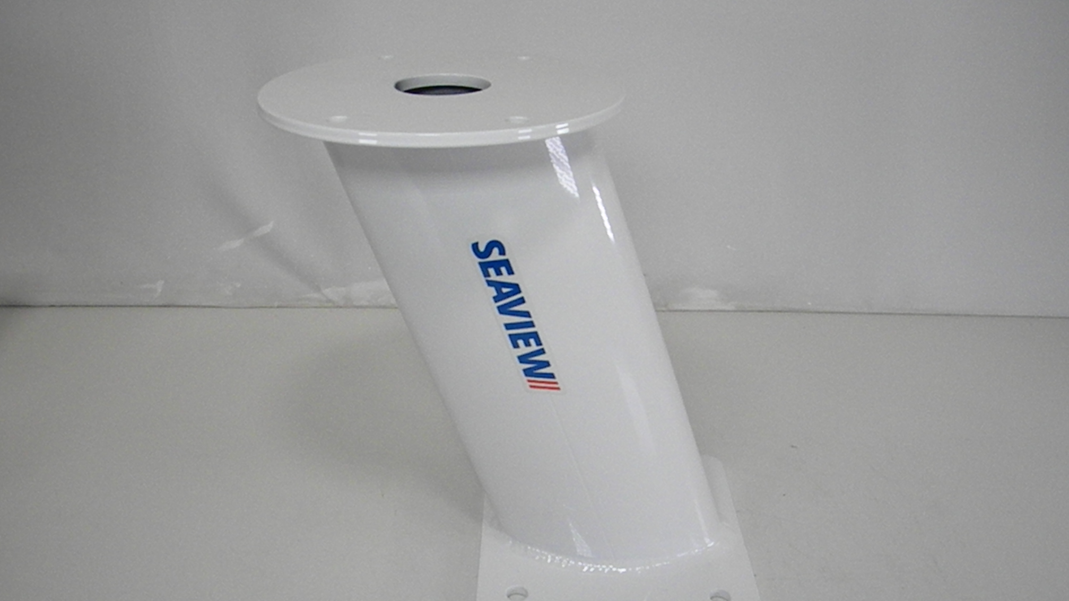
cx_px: 540
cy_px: 358
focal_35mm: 31
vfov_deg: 37.7
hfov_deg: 62.6
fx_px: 879
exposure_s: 1/354
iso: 720
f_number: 7
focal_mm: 5
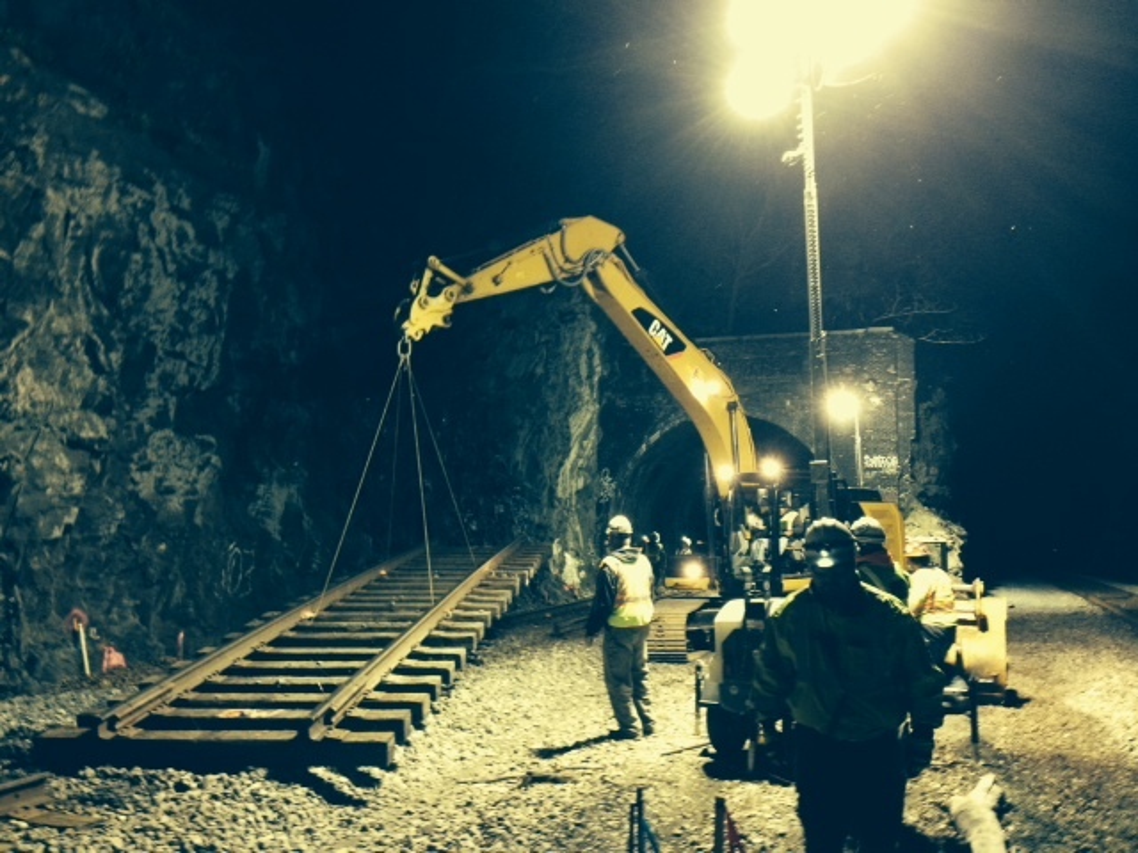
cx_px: 569
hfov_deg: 52.6
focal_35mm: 35
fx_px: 1151
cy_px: 426
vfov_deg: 40.7
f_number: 2.4
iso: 200
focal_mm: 4.28
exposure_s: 1/20
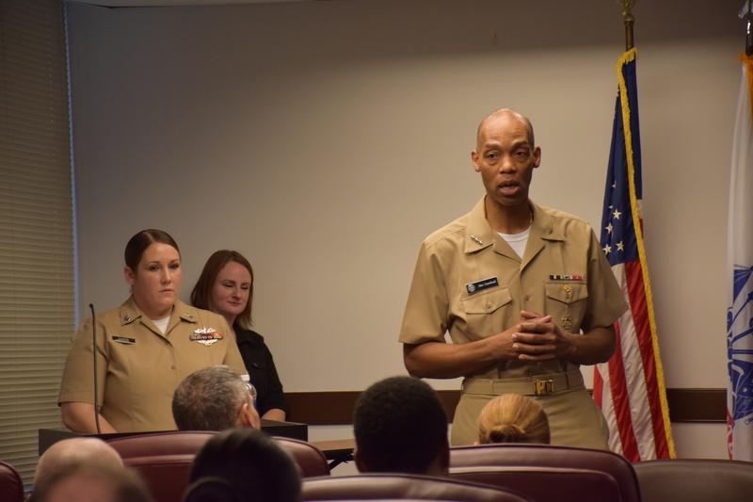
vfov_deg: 9.1
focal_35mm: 150
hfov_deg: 13.7
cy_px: 251
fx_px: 3137
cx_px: 376
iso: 1000
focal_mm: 100
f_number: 5.6
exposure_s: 1/60
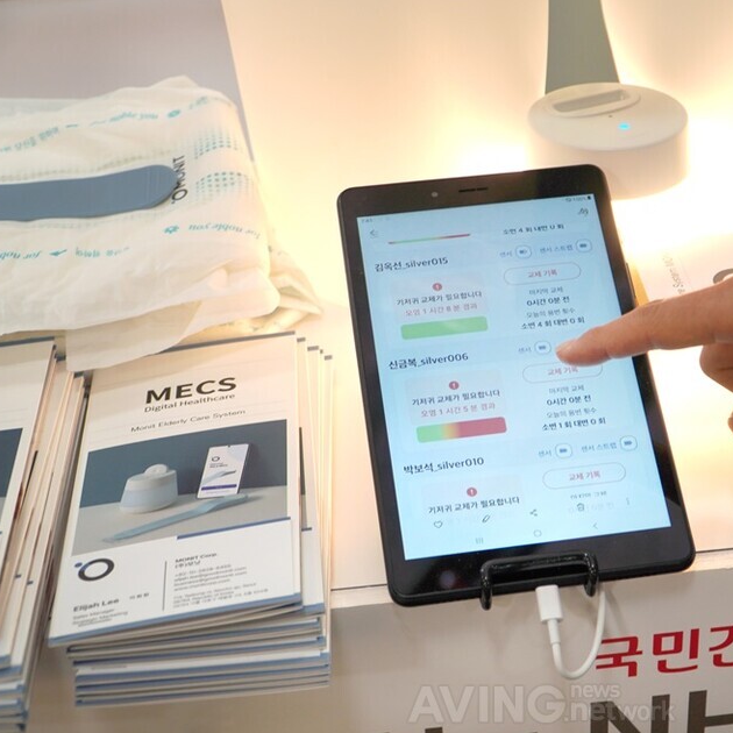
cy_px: 370
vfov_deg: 26.1
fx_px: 1581
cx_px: 524
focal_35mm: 66
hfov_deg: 25.9
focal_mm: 34
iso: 125
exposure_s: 1/60
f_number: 4
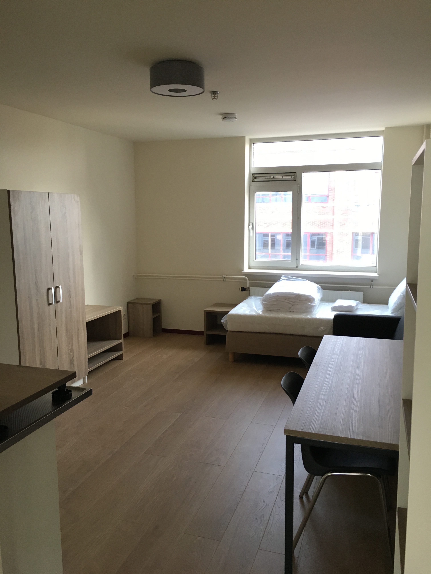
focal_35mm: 29
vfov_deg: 61.7
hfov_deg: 48.2
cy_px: 287
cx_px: 216
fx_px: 481
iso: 100
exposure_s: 1/33
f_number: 2.2
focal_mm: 4.15
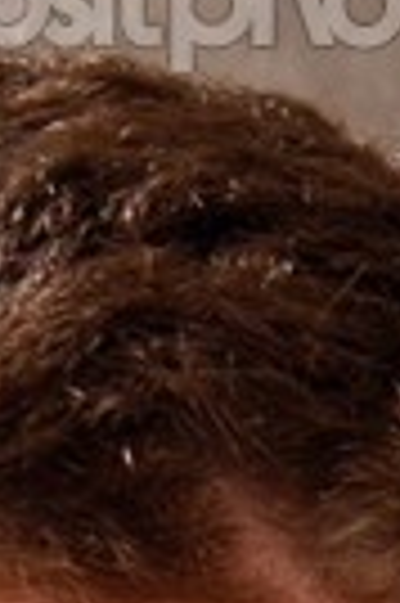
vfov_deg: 2.2
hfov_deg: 1.5
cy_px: 1798
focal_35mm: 915
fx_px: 15288
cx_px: 153
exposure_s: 1/180
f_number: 19
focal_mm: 80
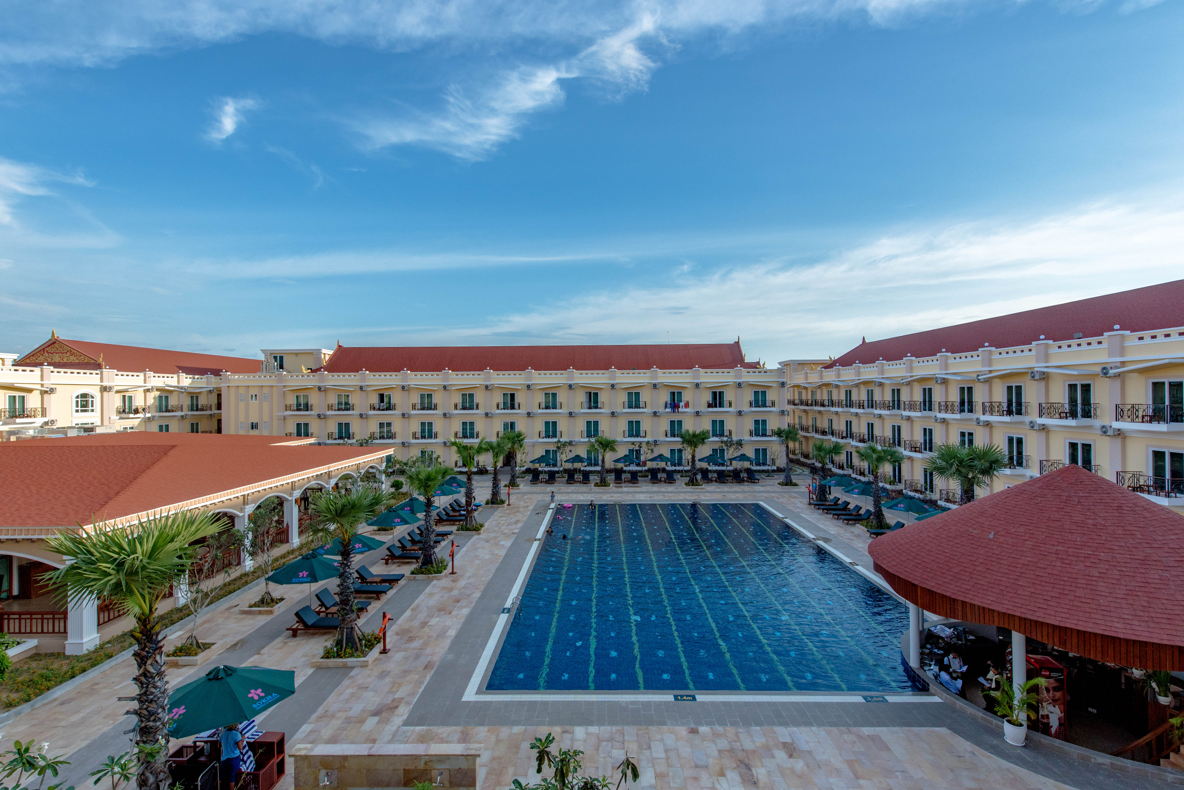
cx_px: 592
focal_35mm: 17
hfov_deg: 93.3
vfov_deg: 70.5
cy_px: 395
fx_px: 559
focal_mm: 17
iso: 320
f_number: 11
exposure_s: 1/640
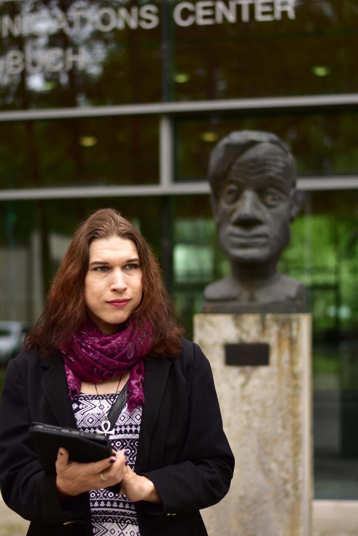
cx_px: 179
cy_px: 268
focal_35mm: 75
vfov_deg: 27.0
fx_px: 1119
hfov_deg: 18.2
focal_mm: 50
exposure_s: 1/320
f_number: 1.8
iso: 100
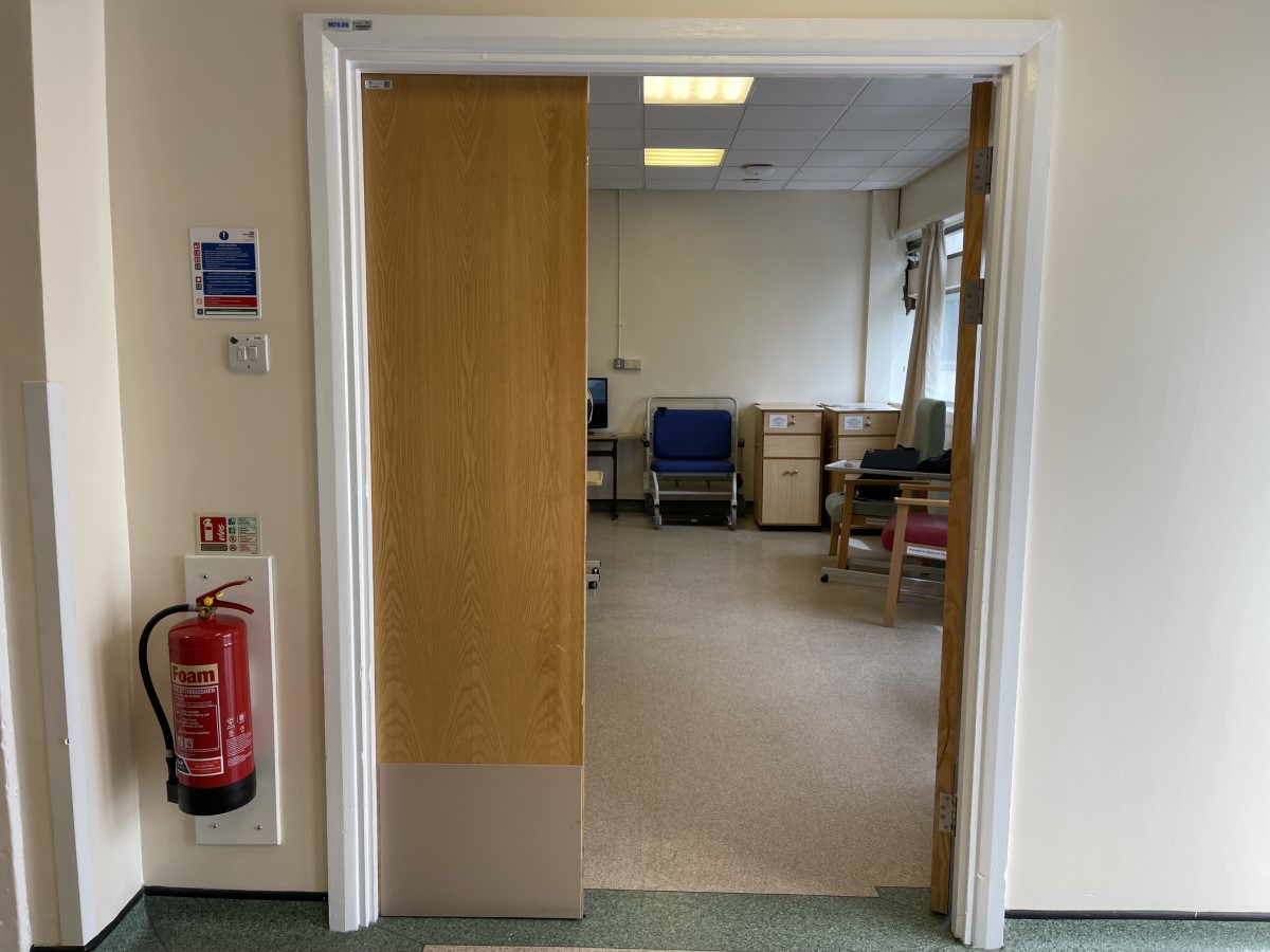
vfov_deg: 53.1
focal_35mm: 26
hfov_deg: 67.3
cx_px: 635
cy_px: 476
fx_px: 954
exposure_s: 1/100
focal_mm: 5.1
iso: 32
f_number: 1.6
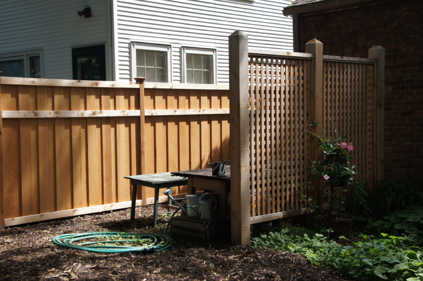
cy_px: 140
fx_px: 616
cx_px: 212
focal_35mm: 52
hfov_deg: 37.9
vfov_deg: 25.7
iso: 100
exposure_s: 1/100
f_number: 5.6
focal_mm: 35
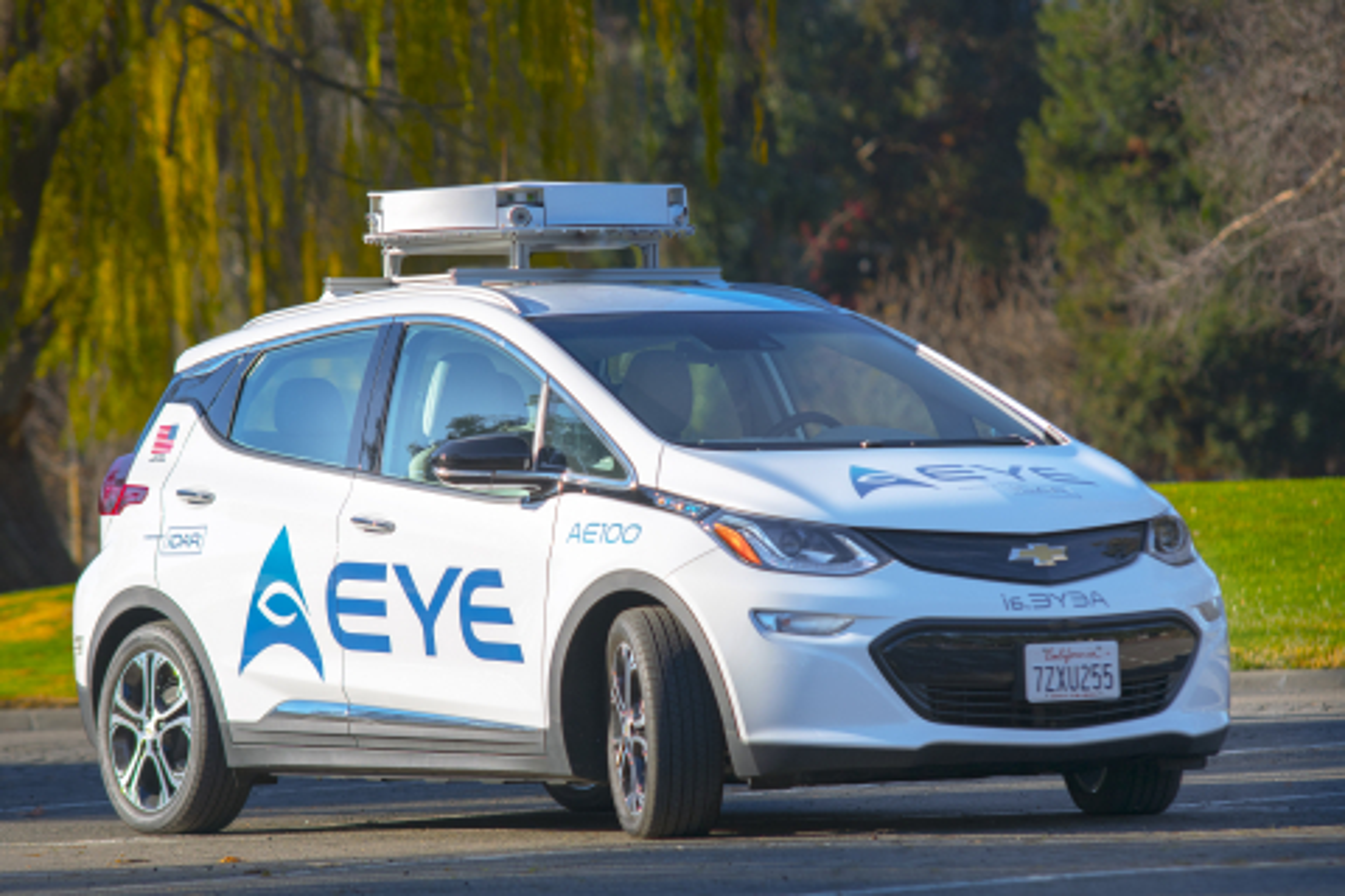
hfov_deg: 9.5
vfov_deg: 6.3
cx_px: 672
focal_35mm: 217
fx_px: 8107
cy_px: 448
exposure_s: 1/2500
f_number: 3.2
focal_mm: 145
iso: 100
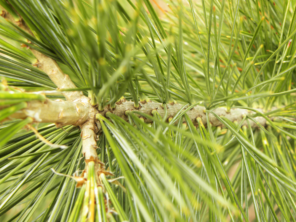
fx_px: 641
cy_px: 111
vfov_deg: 19.6
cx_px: 148
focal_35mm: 75
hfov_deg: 26.0
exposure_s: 1/73.6
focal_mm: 13.4
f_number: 4
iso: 102
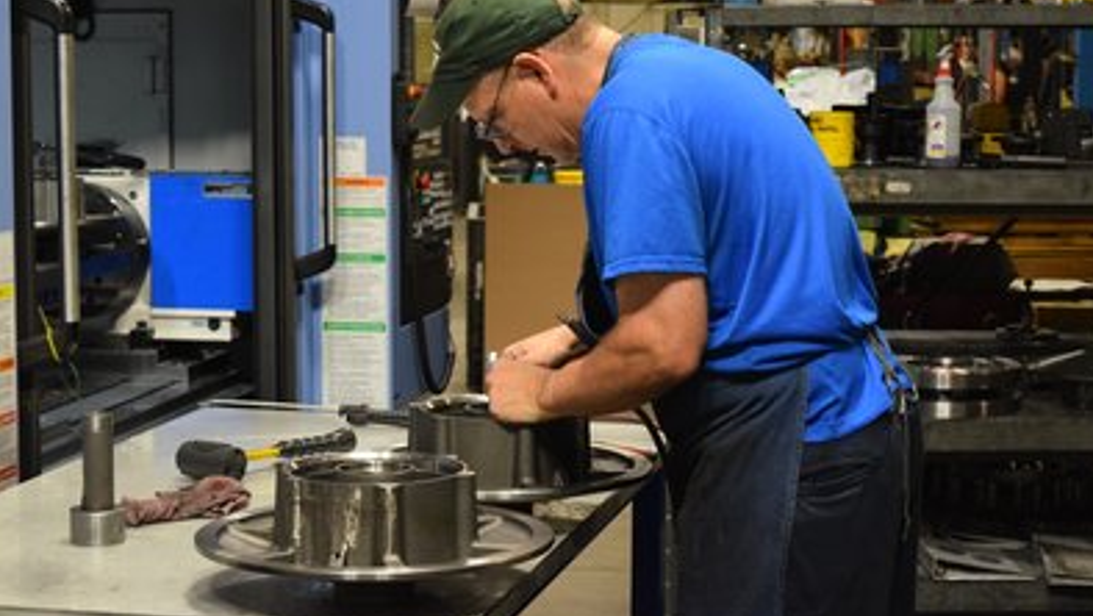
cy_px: 271
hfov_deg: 25.6
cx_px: 552
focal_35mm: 83
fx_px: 2406
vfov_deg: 14.6
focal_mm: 52
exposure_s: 1/60
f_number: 5.6
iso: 2500
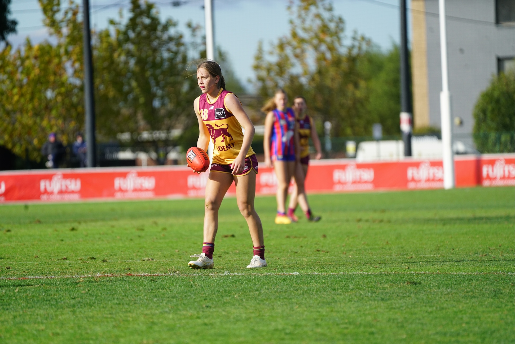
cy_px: 172
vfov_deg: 3.4
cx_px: 258
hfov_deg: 5.2
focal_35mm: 400
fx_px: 5723
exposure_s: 1/2500
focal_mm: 400
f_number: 5.6
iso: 1000
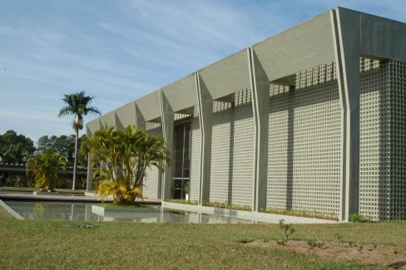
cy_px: 134
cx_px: 205
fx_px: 485
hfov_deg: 45.4
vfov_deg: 31.2
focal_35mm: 43
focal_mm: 28
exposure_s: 1/320
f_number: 7.1
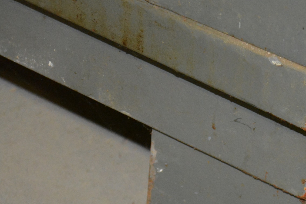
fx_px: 1548
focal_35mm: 182
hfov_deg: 11.1
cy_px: 170
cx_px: 333
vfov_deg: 7.5
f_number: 5.6
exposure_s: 1/60
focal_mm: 55
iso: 2800
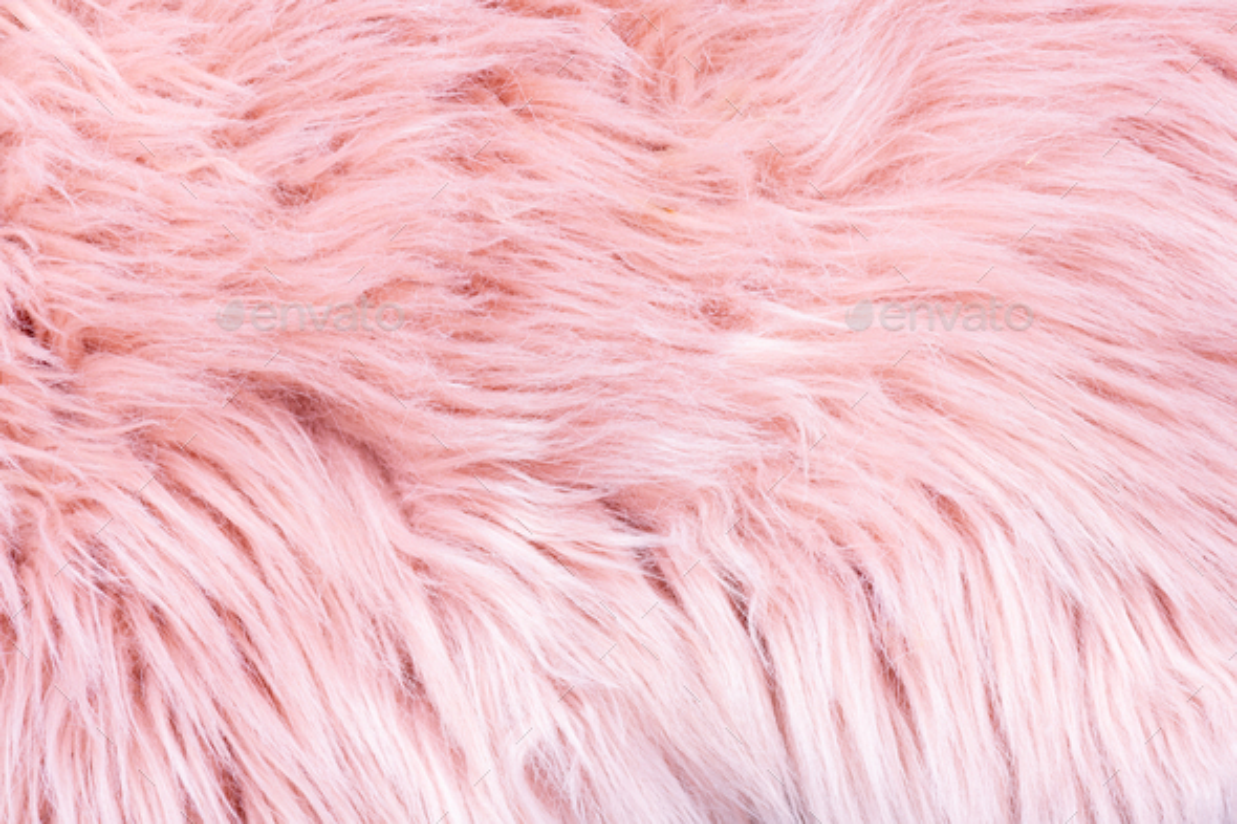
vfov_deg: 13.0
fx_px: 3607
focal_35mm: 105
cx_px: 618
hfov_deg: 19.5
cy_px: 412
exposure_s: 1/125
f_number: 11
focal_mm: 105
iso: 64
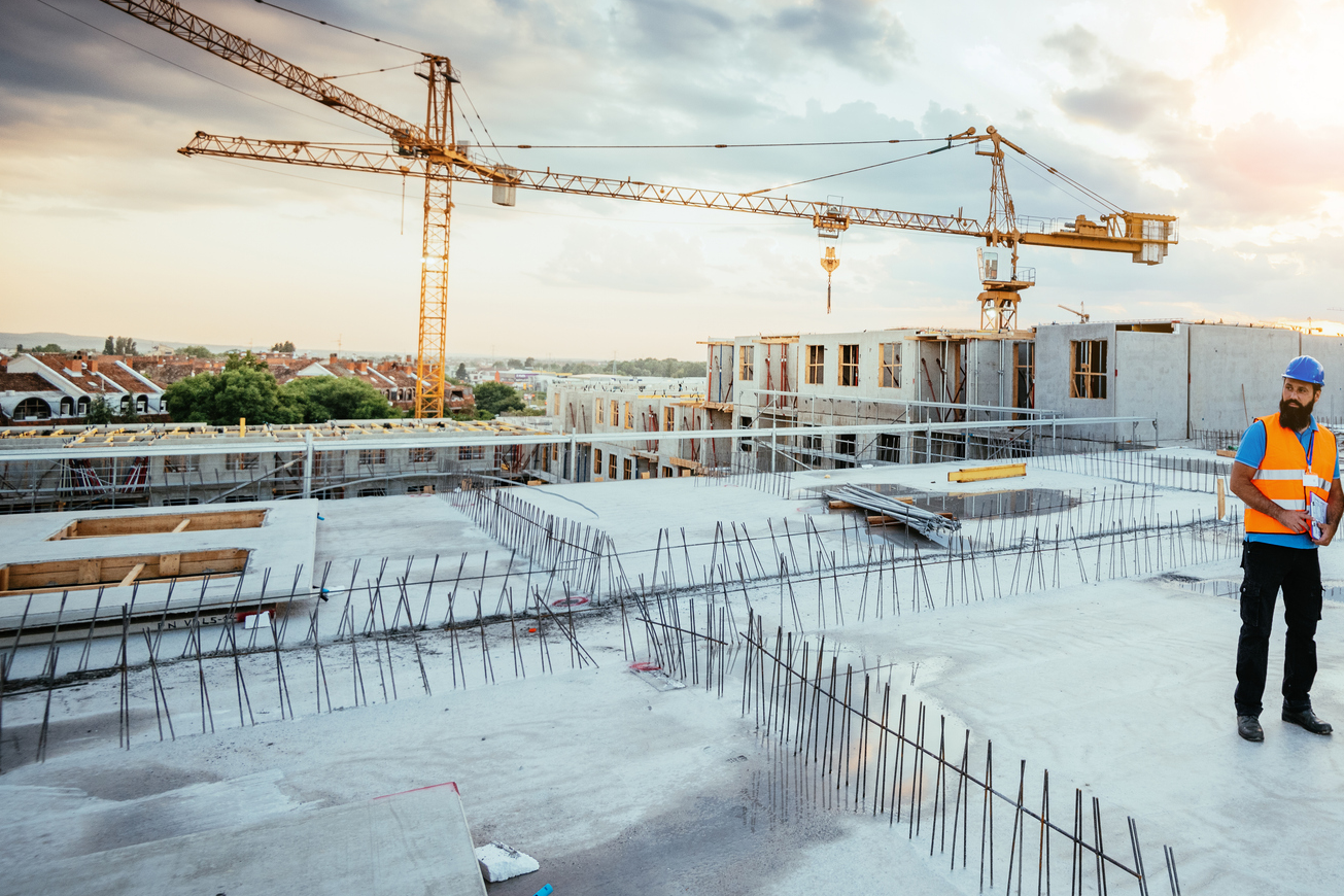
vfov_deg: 49.1
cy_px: 338
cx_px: 1017
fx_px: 971
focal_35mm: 26
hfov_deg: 65.0
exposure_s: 1/320
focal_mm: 16
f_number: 4
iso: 400
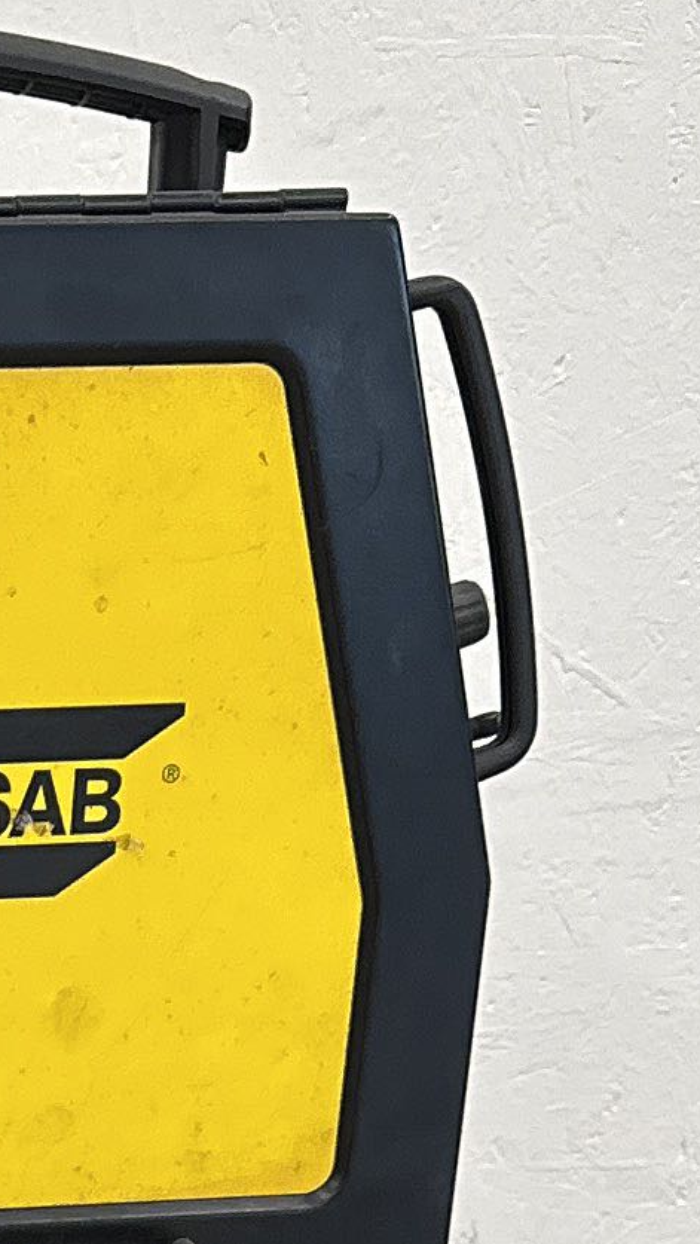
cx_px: -932
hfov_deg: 8.8
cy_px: 2027
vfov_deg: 15.3
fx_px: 4156
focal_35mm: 126
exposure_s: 1/104
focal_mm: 6.86
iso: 250
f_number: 1.78
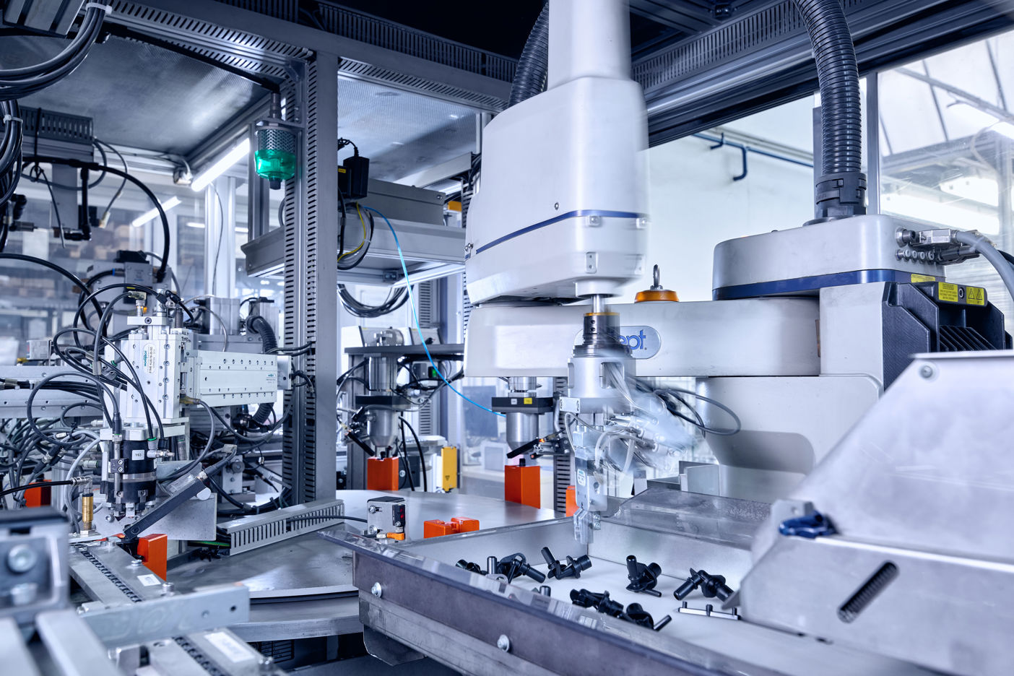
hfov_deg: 61.9
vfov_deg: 43.6
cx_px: 507
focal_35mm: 30
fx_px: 845
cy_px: 338
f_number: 8
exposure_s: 1/6
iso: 400
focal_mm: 30
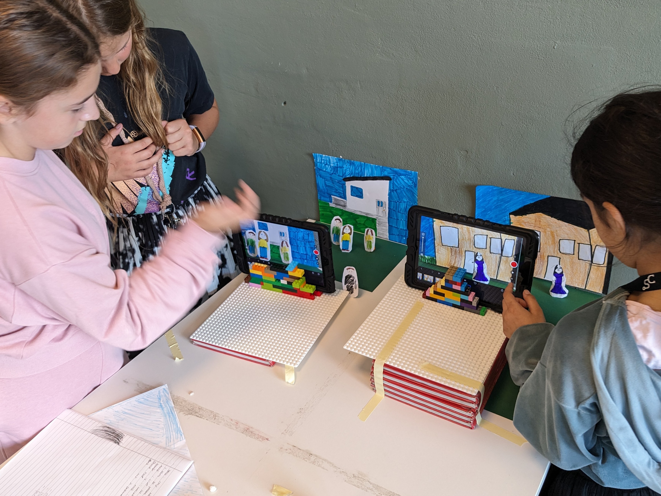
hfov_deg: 65.3
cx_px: 330
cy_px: 248
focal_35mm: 27
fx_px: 515
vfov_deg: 51.3
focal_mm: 4.38
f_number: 1.73
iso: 71
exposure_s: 1/38.2
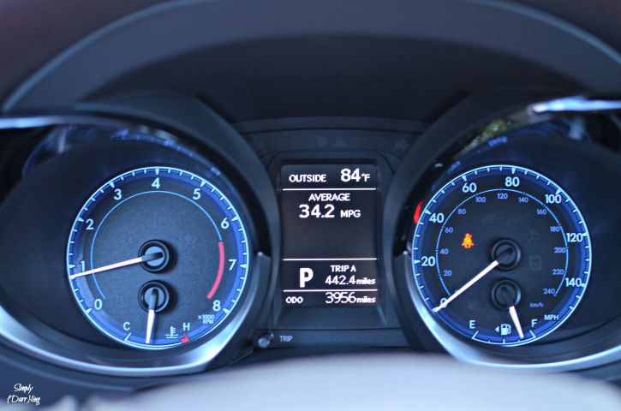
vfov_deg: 25.6
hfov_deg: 37.9
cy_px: 206
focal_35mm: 52
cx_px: 310
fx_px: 904
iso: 1000
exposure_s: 1/125
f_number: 2.8
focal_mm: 35
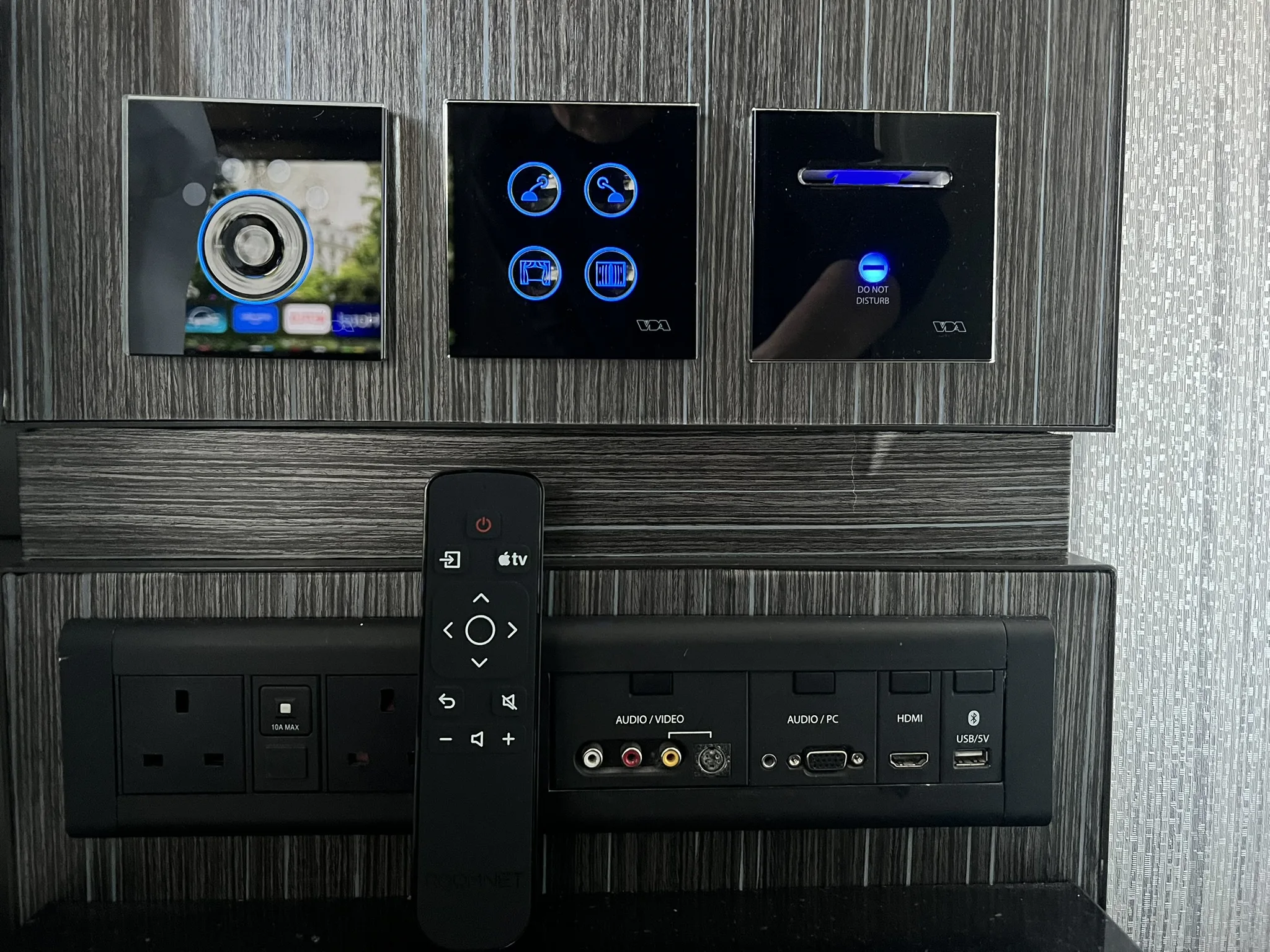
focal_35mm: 26
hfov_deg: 67.3
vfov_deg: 53.1
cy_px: 476
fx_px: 954
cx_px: 635
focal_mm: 5.7
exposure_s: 1/30
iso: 800
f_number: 1.5
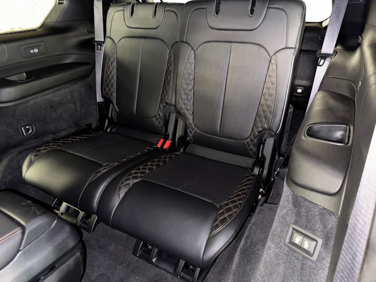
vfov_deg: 56.8
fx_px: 261
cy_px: 141
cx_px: 188
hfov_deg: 71.6
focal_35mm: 24
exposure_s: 1/6
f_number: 1.78
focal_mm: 6.76
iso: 320
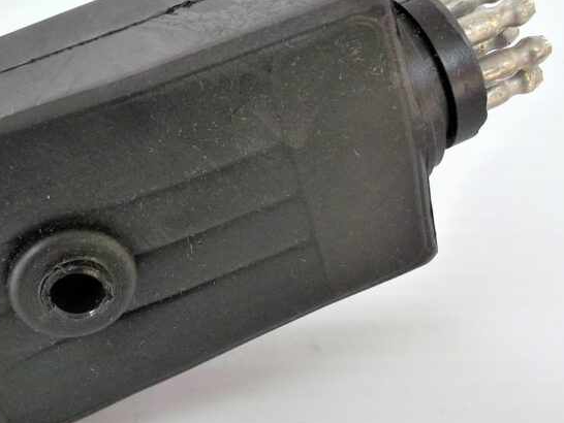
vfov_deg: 24.4
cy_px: 196
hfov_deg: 31.7
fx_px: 978
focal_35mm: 60
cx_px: 149
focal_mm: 5.7
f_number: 2.9
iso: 107
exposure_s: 1/30
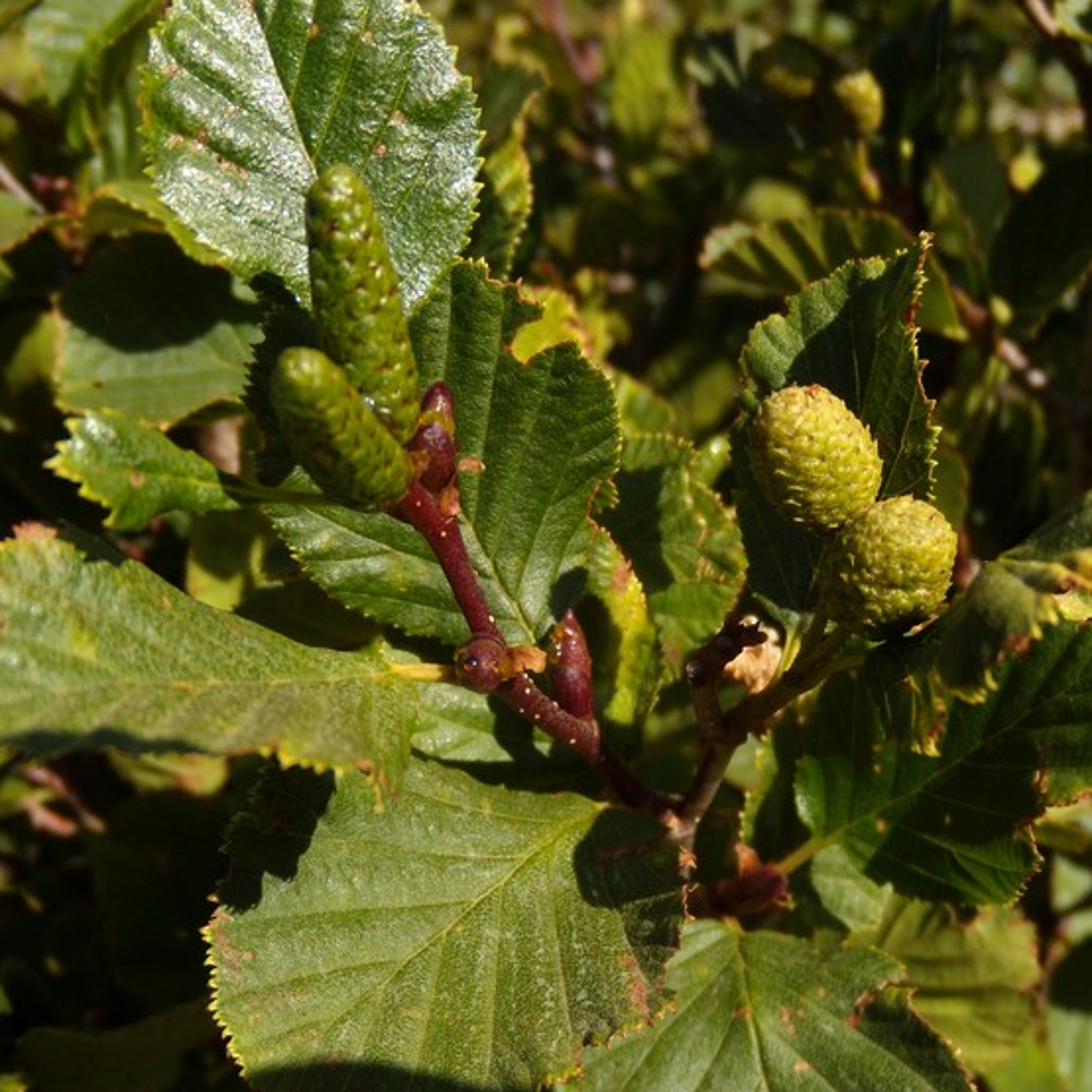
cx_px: 594
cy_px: 541
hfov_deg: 39.1
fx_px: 1535
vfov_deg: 39.2
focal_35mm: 43
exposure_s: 1/640
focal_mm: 6.4
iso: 80
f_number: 3.6
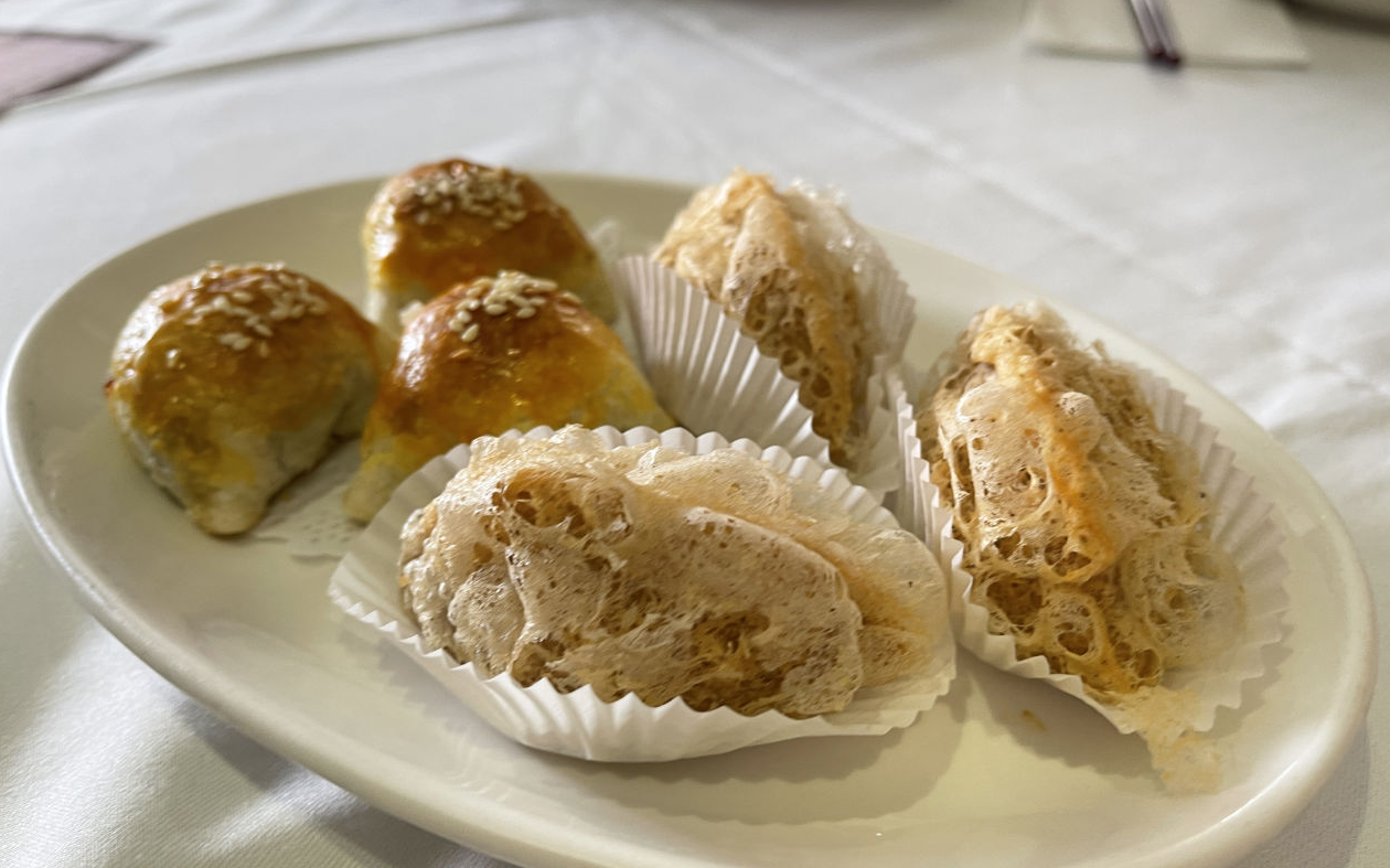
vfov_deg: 44.5
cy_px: 462
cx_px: 699
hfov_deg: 66.5
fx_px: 1061
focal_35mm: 28
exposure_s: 1/50
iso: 80
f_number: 1.6
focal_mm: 5.1
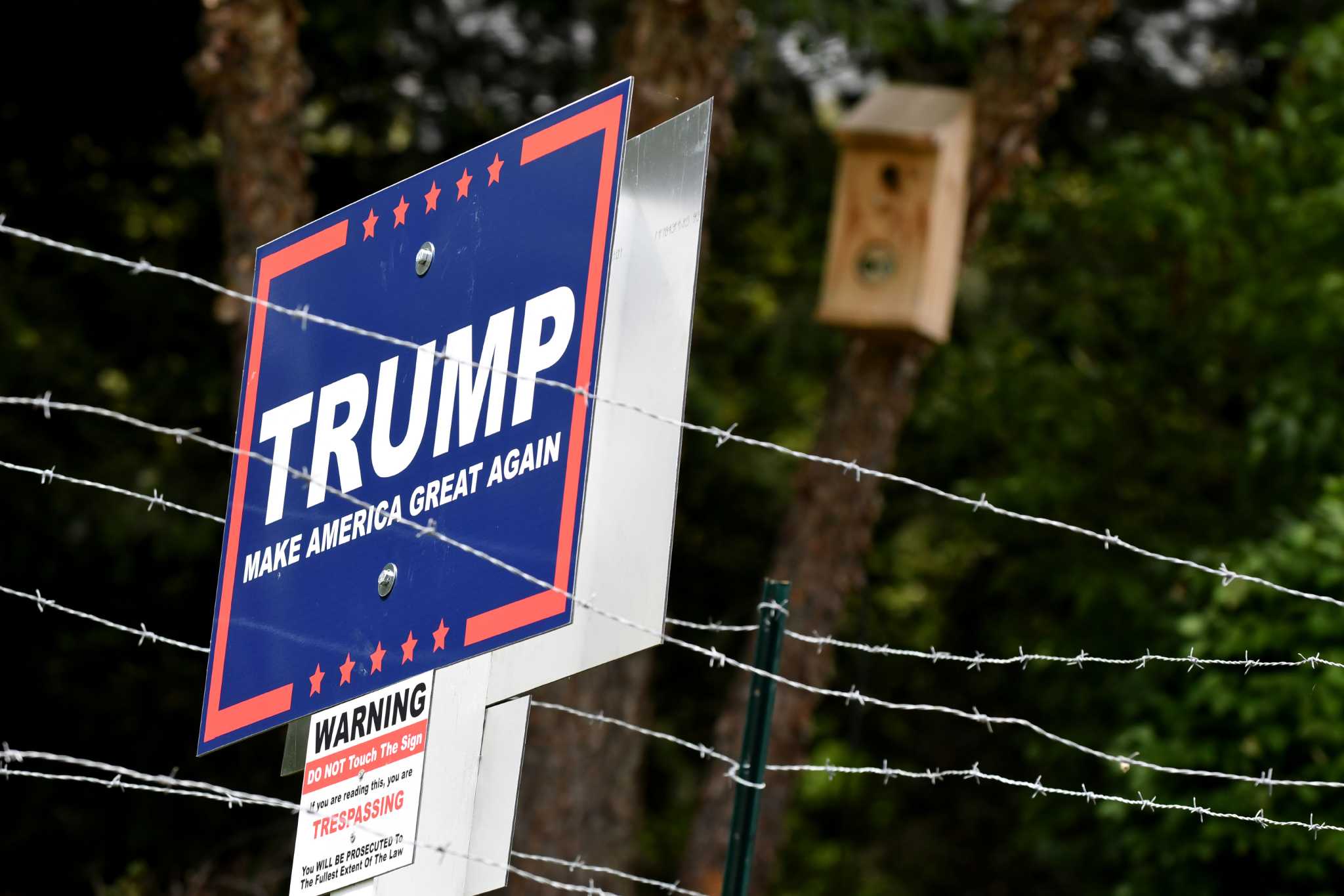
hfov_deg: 9.8
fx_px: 7839
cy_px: 448
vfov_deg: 6.5
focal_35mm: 210
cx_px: 672
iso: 640
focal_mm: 140
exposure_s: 1/1600
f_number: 6.3
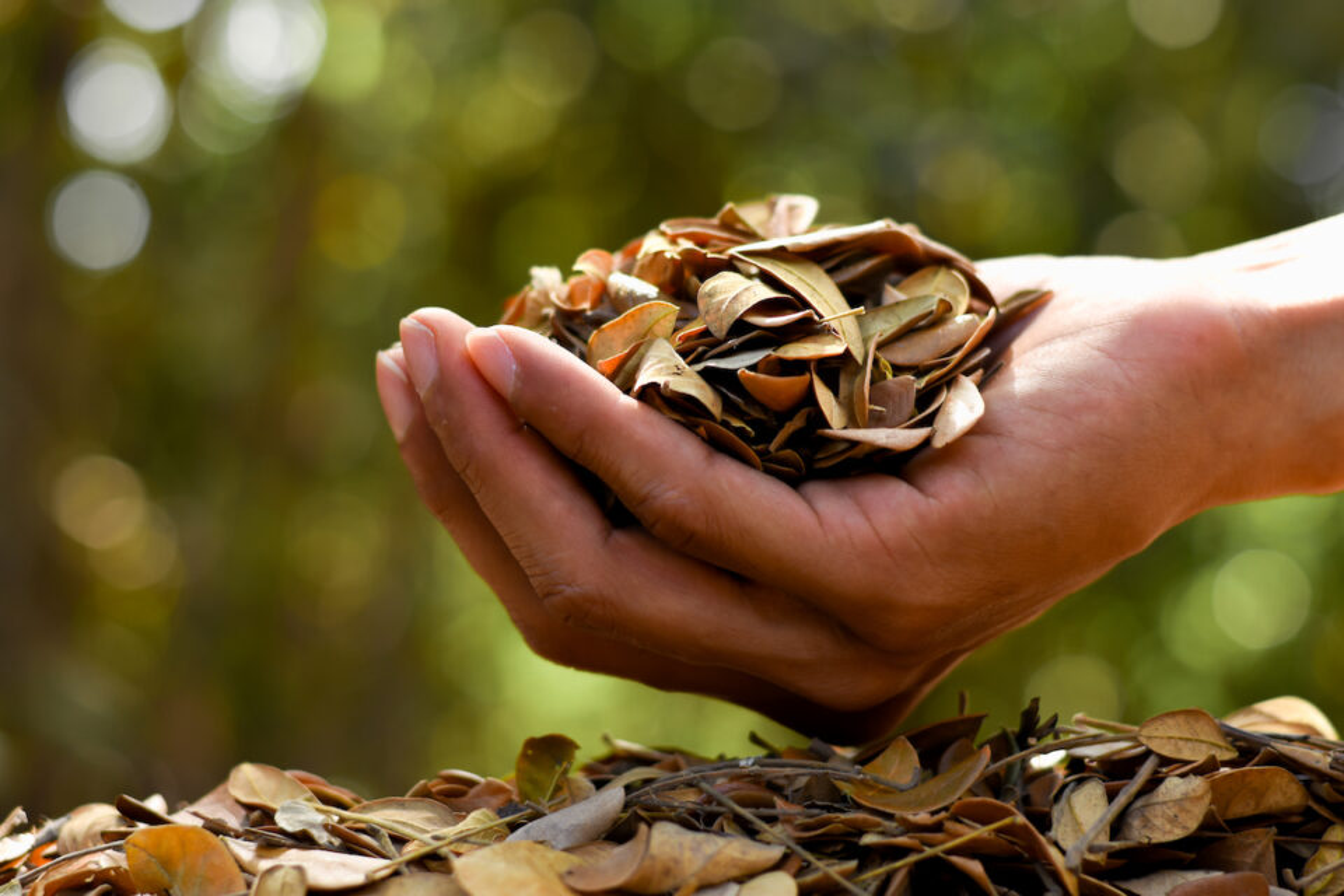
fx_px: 2800
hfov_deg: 27.0
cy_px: 448
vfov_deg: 18.2
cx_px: 672
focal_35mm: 75
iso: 100
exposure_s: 1/200
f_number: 2.8
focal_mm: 50
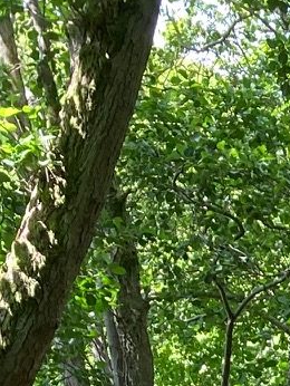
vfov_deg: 9.9
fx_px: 1818
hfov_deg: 8.6
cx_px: 593
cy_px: 1067
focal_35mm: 163
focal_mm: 3.99
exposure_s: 1/121
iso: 40
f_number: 1.8
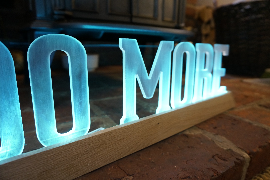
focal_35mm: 24
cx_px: 135
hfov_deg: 73.8
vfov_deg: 53.0
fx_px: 180
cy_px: 90
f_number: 3.5
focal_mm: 16
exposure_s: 1/25
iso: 800
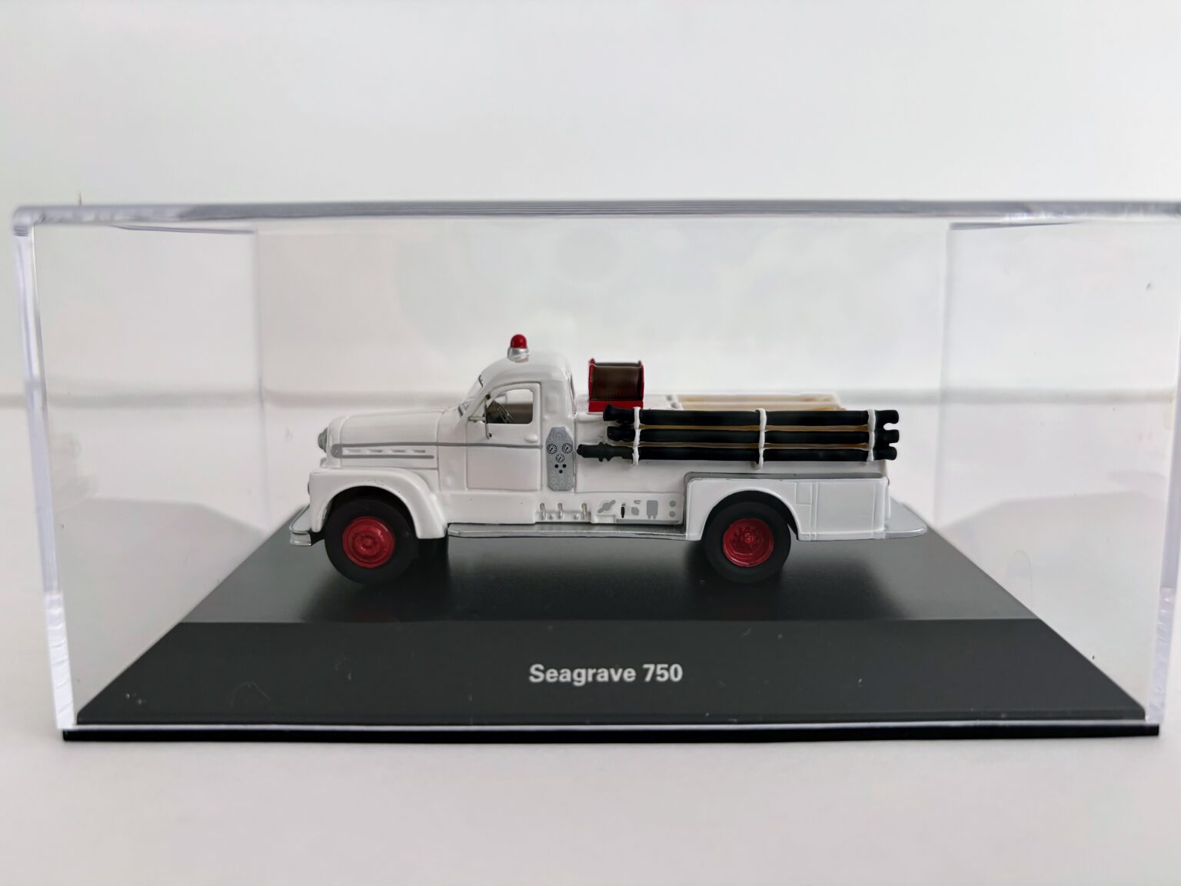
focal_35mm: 26
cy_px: 443
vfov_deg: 53.1
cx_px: 590
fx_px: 887
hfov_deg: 67.3
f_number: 1.6
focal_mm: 5.96
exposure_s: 1/90
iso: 125
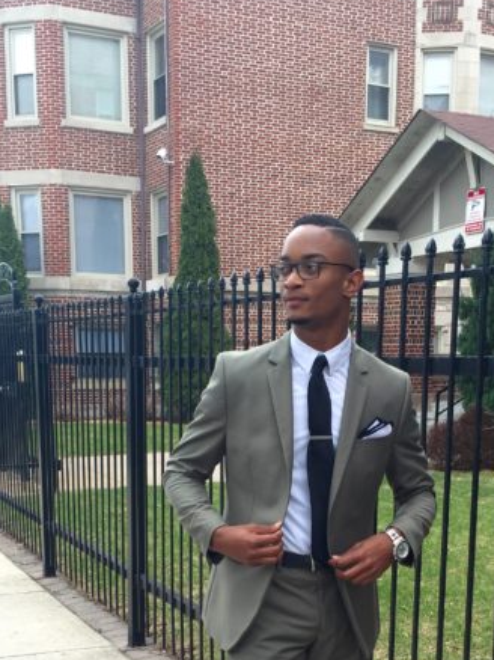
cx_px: 295
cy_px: 580
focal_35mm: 53
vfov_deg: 34.4
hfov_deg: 27.4
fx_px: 1009
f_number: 2.2
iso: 32
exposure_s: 1/161
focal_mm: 4.15
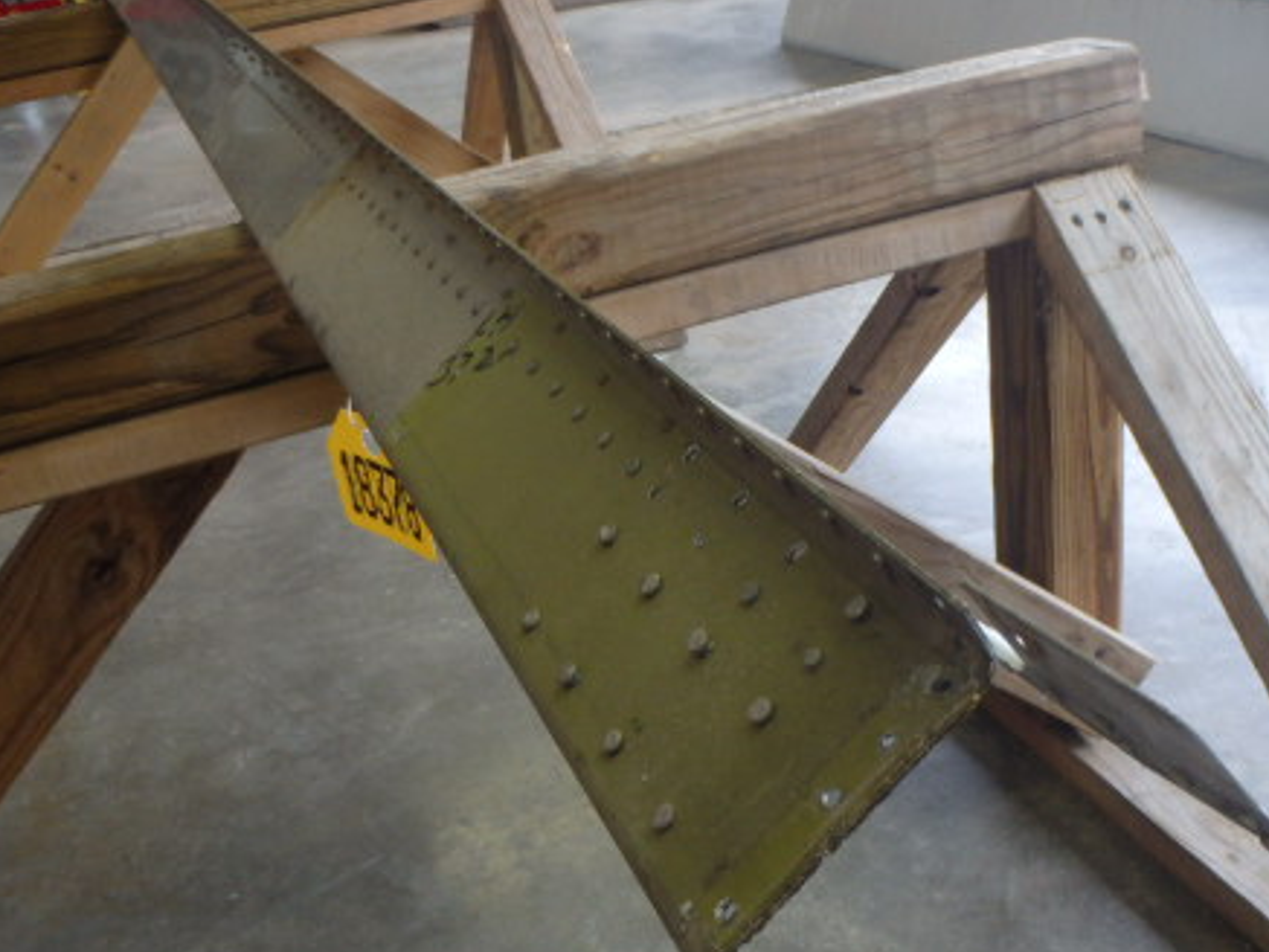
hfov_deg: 45.7
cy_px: 525
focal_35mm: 41
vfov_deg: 35.1
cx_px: 665
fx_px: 1503
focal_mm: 5
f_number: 3.9
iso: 200
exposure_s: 1/30
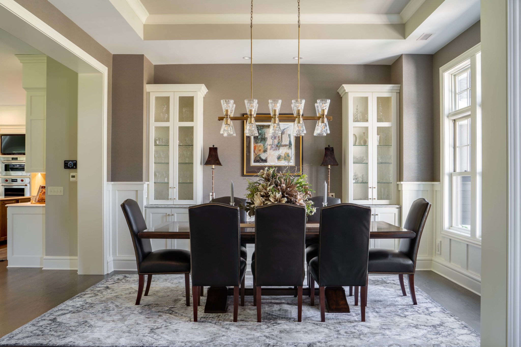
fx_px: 449
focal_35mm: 31
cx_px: 260
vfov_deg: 42.3
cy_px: 174
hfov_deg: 60.3
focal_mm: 31
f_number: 10
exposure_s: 1/4
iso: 100
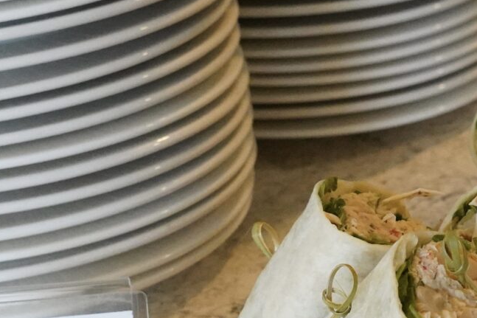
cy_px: 402
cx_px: 467
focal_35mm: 95
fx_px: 1258
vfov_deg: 13.9
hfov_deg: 20.8
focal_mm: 30
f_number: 5.6
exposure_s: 1/320
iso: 8000
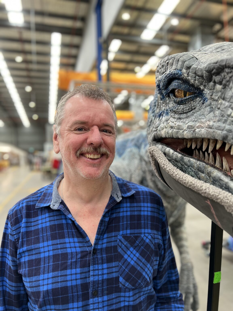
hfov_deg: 53.1
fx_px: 233
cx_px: 116
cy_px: 156
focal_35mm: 26
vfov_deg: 67.3
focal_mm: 5.7
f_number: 1.5
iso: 80
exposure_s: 1/50
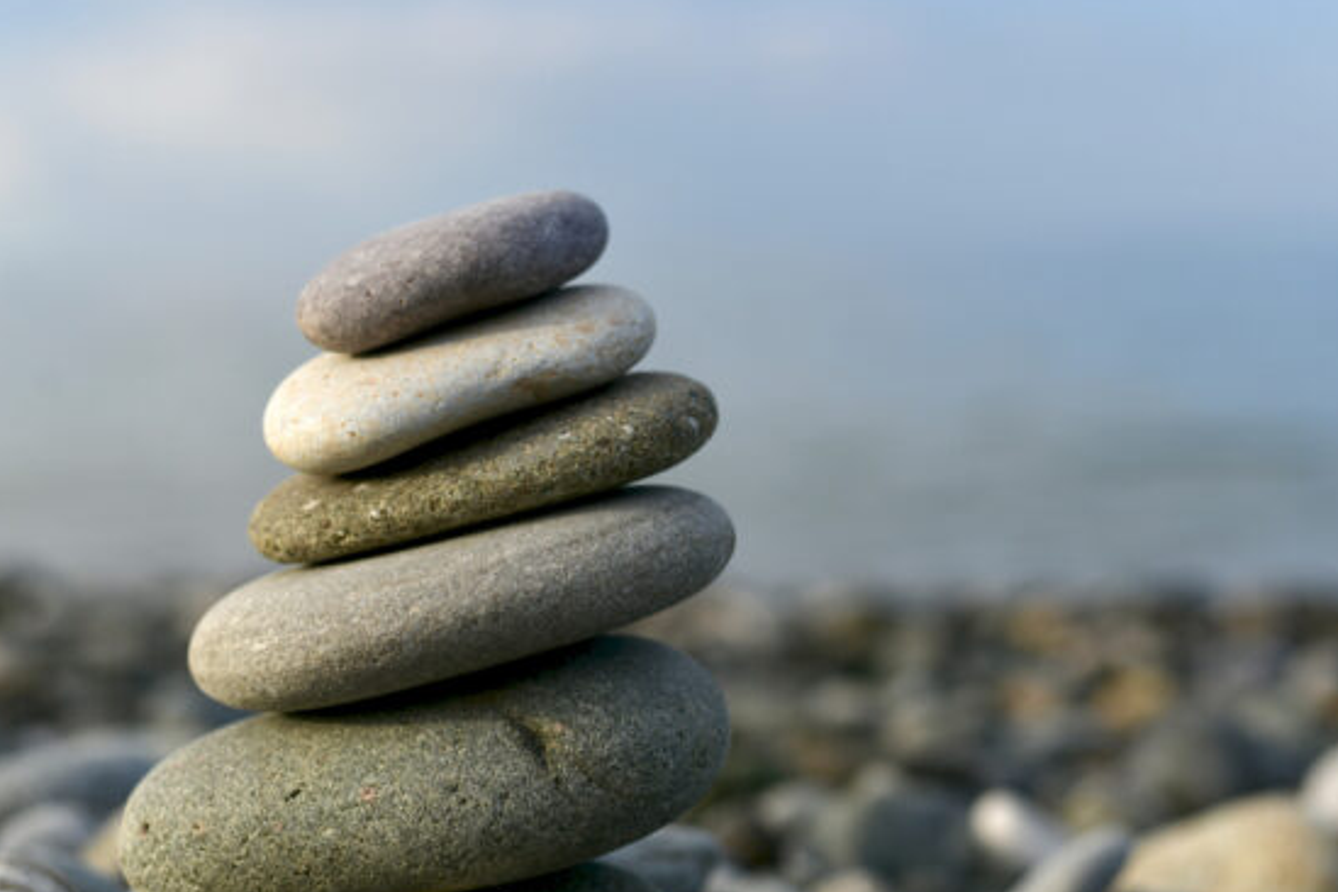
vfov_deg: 19.5
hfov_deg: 28.7
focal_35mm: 70
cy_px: 475
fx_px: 2601
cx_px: 848
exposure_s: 1/400
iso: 64
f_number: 4
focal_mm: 50
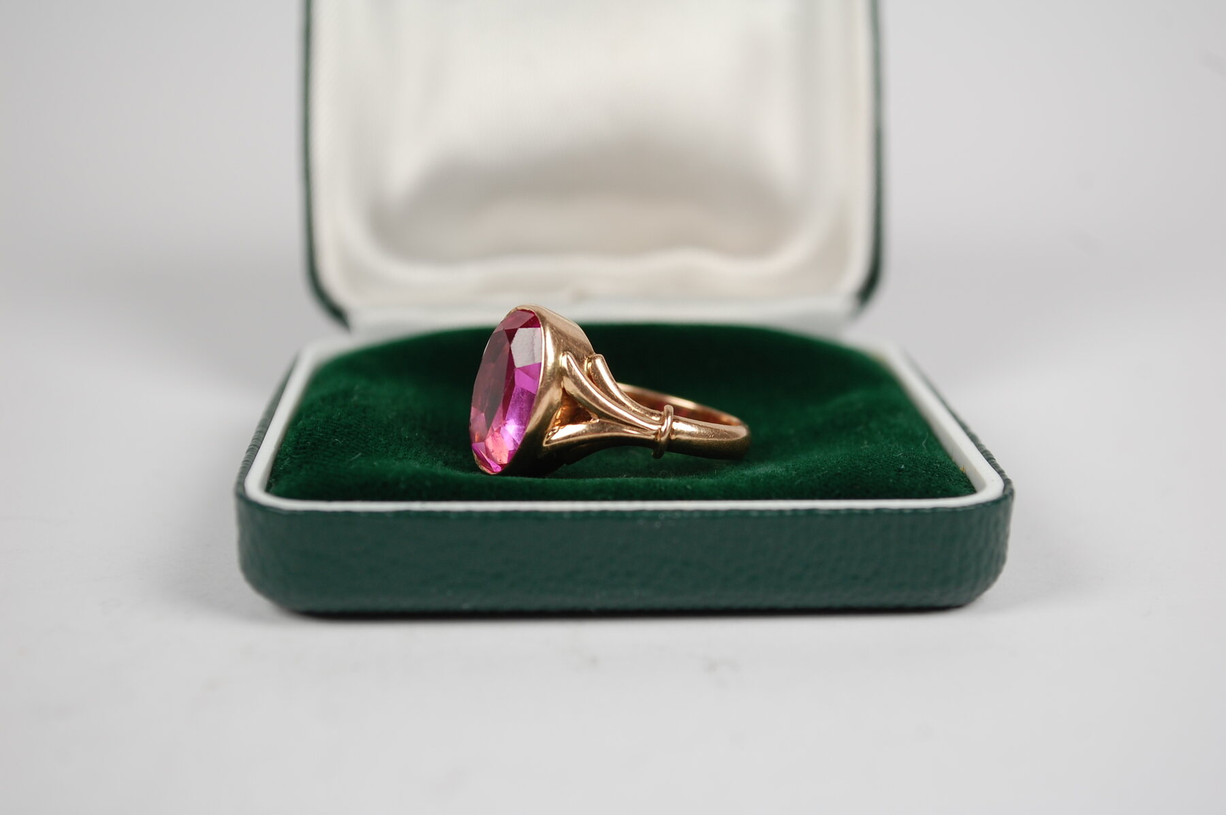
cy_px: 408
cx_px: 613
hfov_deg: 33.4
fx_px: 2042
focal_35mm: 60
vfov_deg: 22.6
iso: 200
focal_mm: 40
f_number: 6.3
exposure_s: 1/160
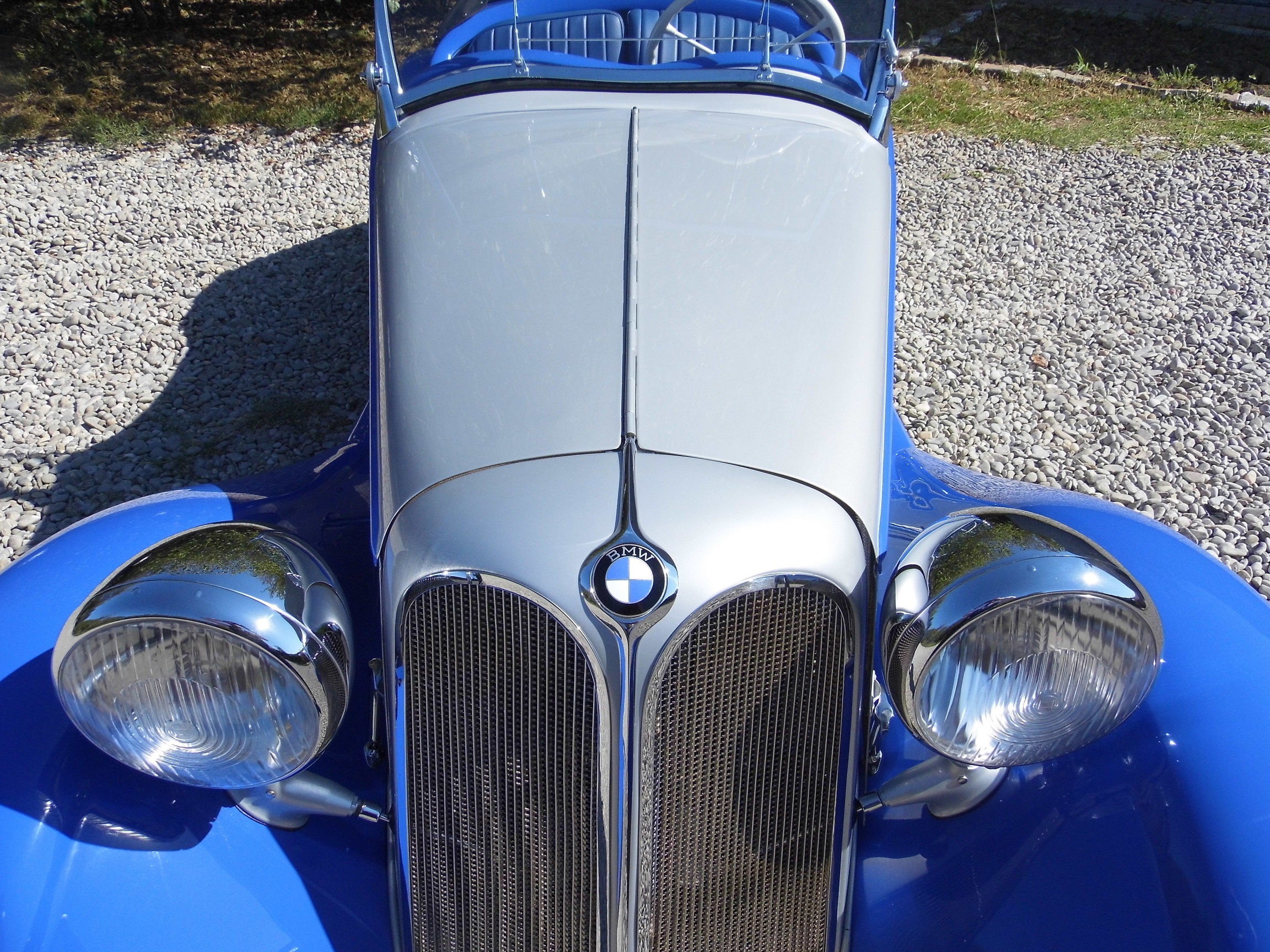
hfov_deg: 69.4
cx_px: 635
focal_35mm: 25
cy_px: 476
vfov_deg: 54.9
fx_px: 917
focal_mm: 4.5
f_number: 7.7
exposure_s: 1/250
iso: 100
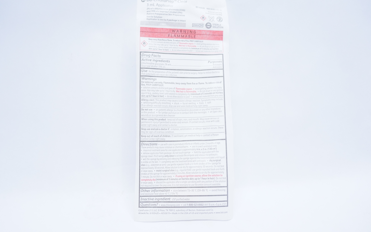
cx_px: 189
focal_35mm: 29
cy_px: 108
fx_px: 293
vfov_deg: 43.1
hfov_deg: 64.6
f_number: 4.5
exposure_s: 1/160
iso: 1600
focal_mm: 18
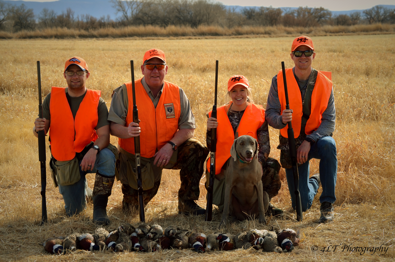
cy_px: 131
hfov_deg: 19.5
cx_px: 198
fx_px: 1150
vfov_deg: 13.0
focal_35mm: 105
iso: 200
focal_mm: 70
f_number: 6.3
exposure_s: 1/640
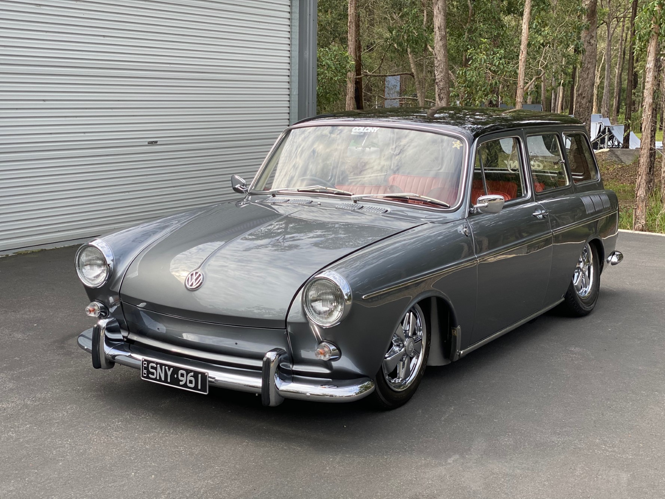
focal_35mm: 52
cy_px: 250
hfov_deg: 36.8
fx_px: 999
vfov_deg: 28.0
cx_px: 332
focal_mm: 6
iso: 20
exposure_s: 1/381
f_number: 2
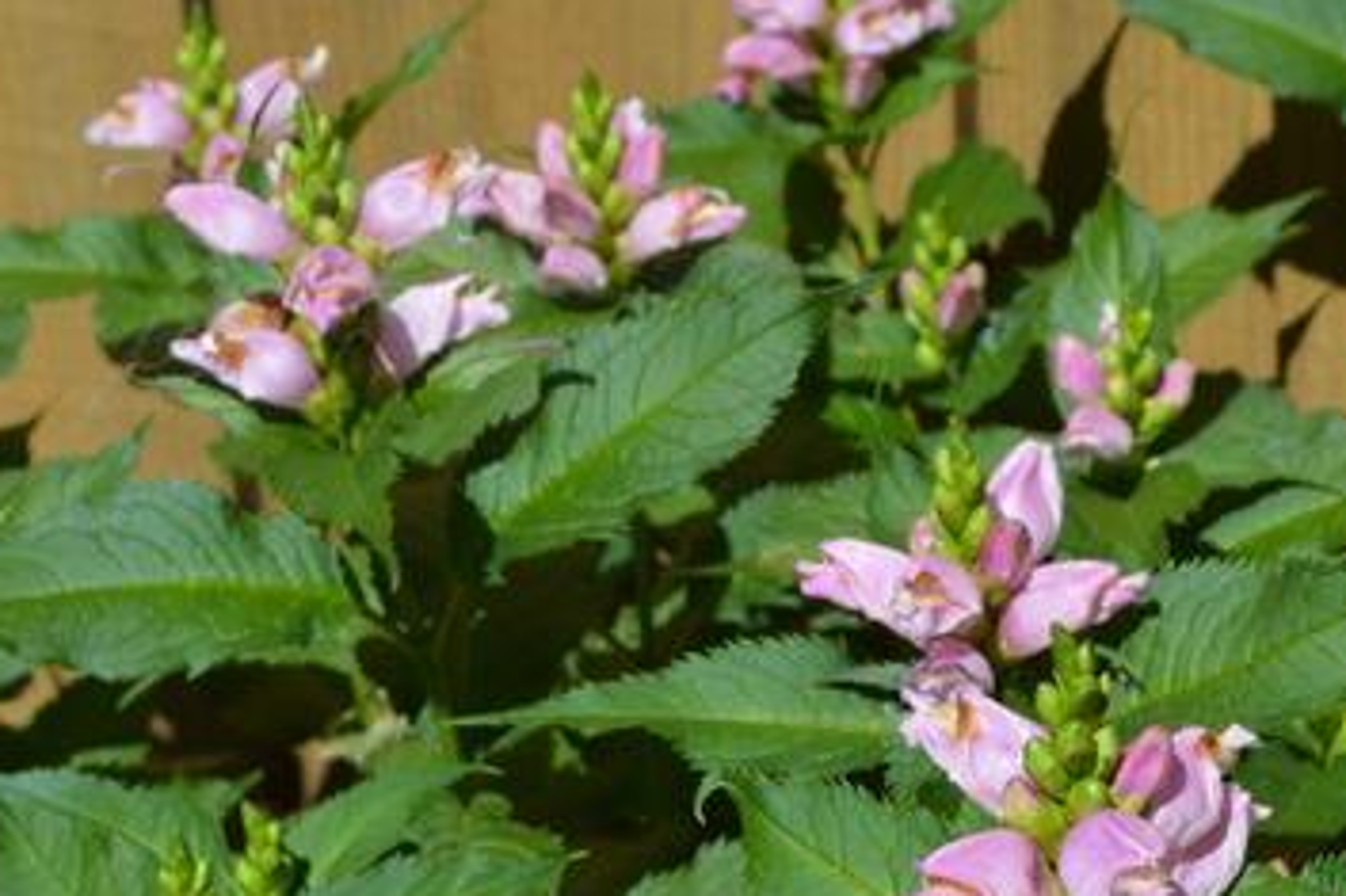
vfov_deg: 8.9
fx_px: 5718
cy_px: 894
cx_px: 1357
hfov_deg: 13.2
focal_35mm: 153
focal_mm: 36
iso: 100
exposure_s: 1/250
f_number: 8
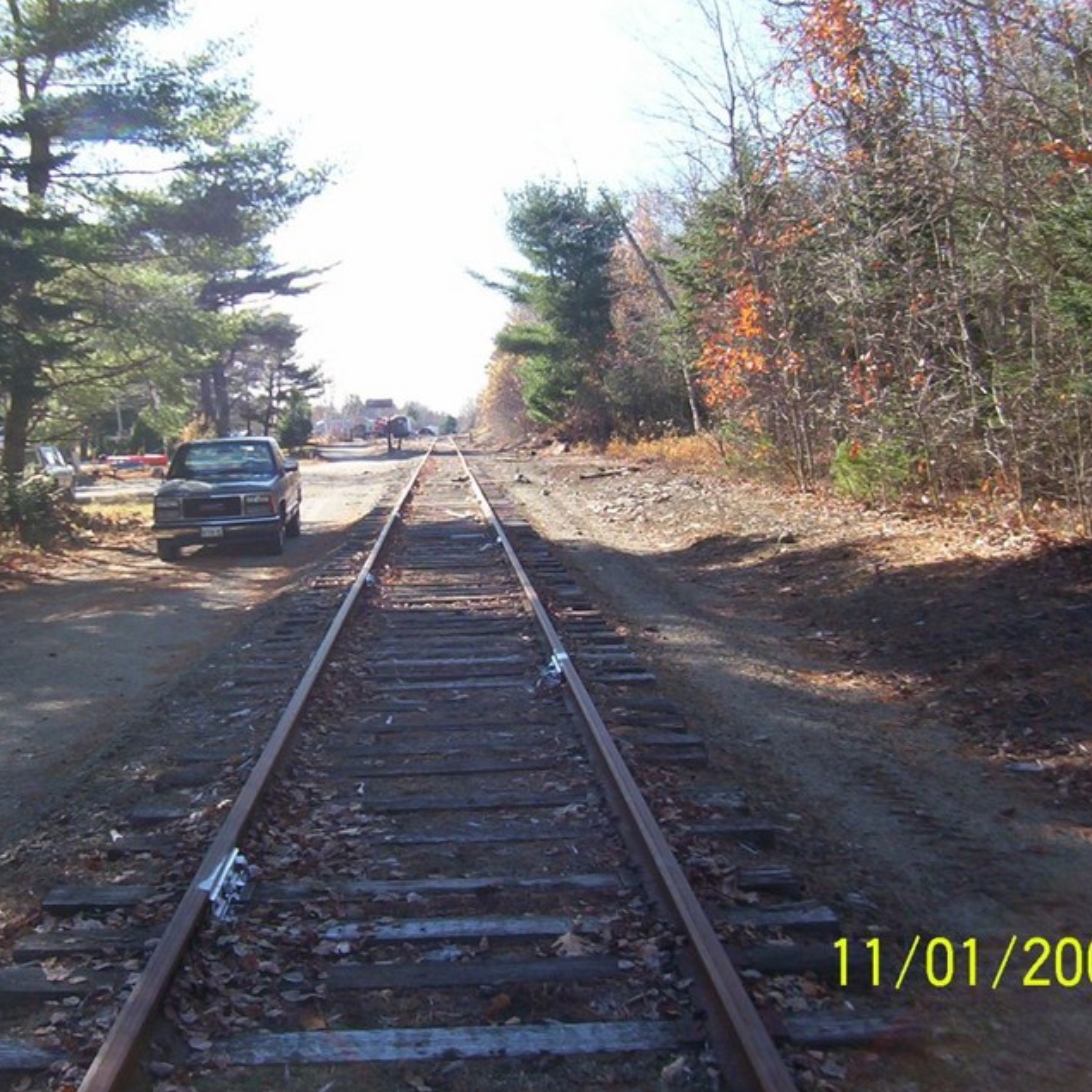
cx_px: 492
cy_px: 547
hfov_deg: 33.4
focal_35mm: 51
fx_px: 1820
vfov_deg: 33.4
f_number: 2.73
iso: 100
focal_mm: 5.77
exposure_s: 1/600
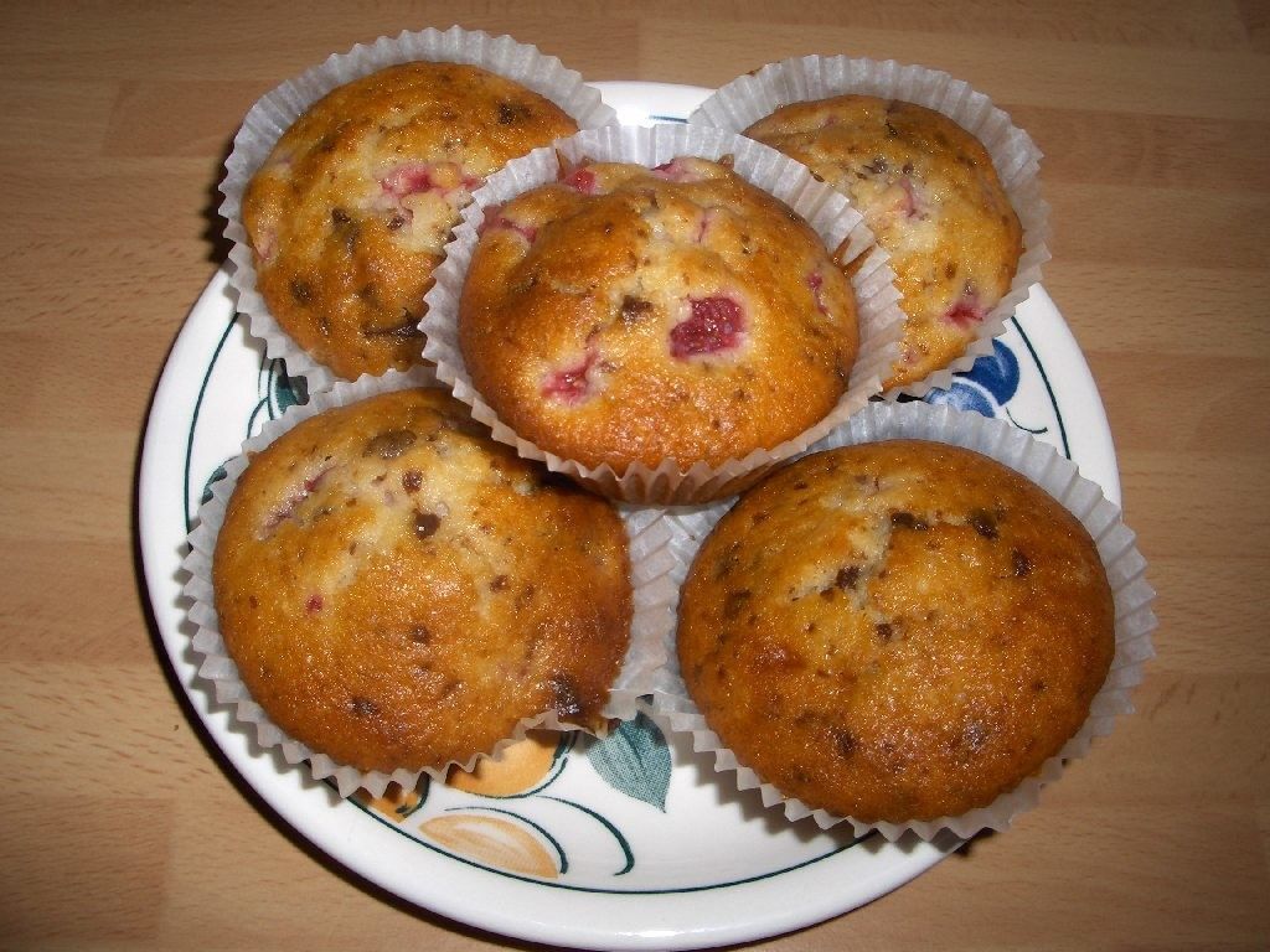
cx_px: 635
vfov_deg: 40.7
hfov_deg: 52.6
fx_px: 1284
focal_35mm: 35
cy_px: 476
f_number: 4.3
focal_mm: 5.8
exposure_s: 1/60
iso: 100
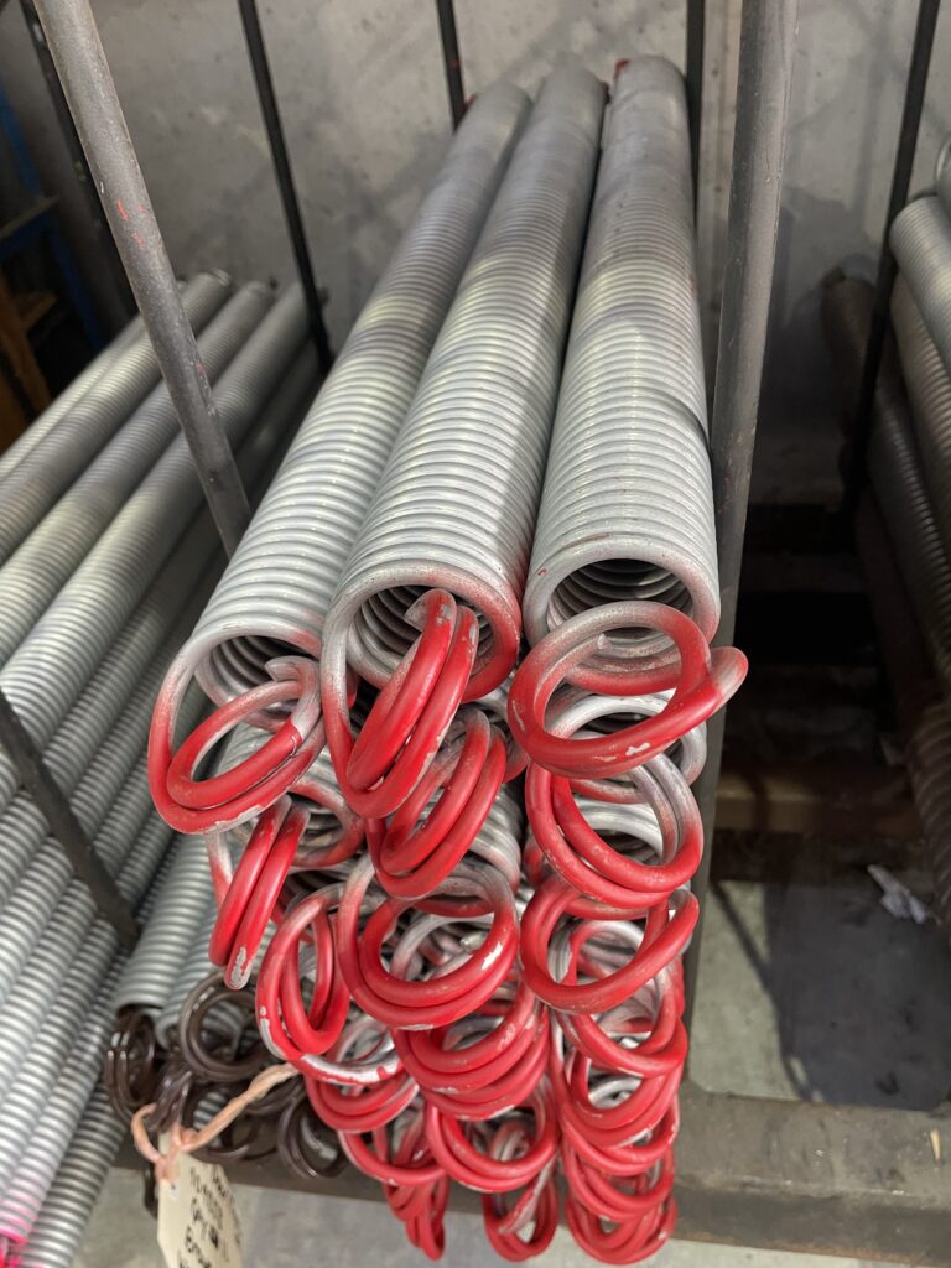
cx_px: 476
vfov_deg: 67.3
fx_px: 952
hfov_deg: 53.1
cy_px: 634
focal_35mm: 26
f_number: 1.6
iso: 200
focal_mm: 4.2
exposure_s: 1/50
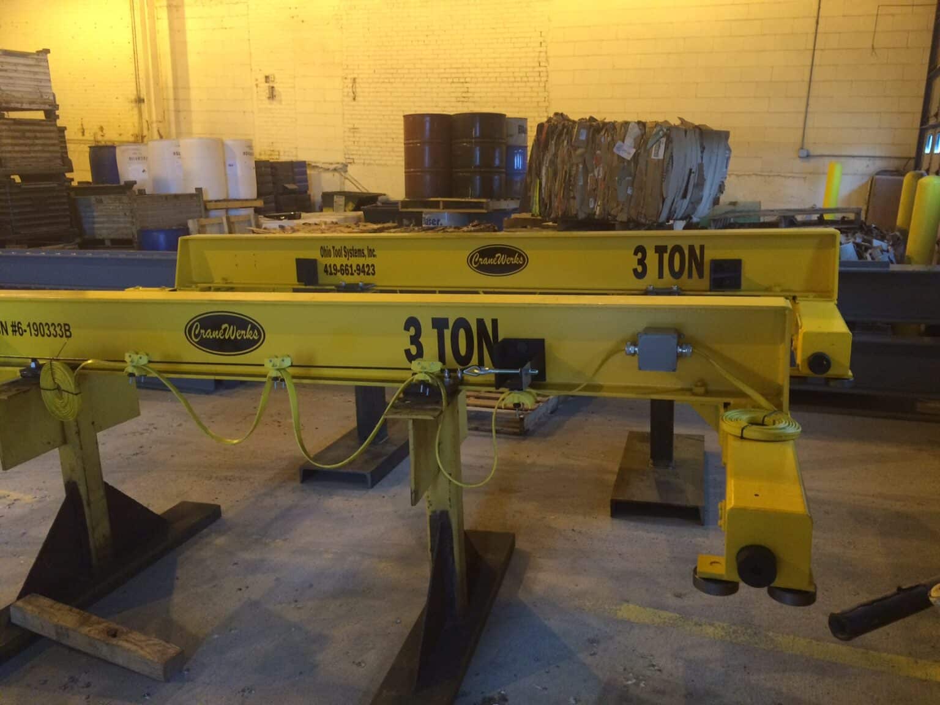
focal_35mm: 29
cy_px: 352
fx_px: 787
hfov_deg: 61.7
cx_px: 470
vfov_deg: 48.2
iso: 200
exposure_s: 1/30
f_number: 2.2
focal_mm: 4.15
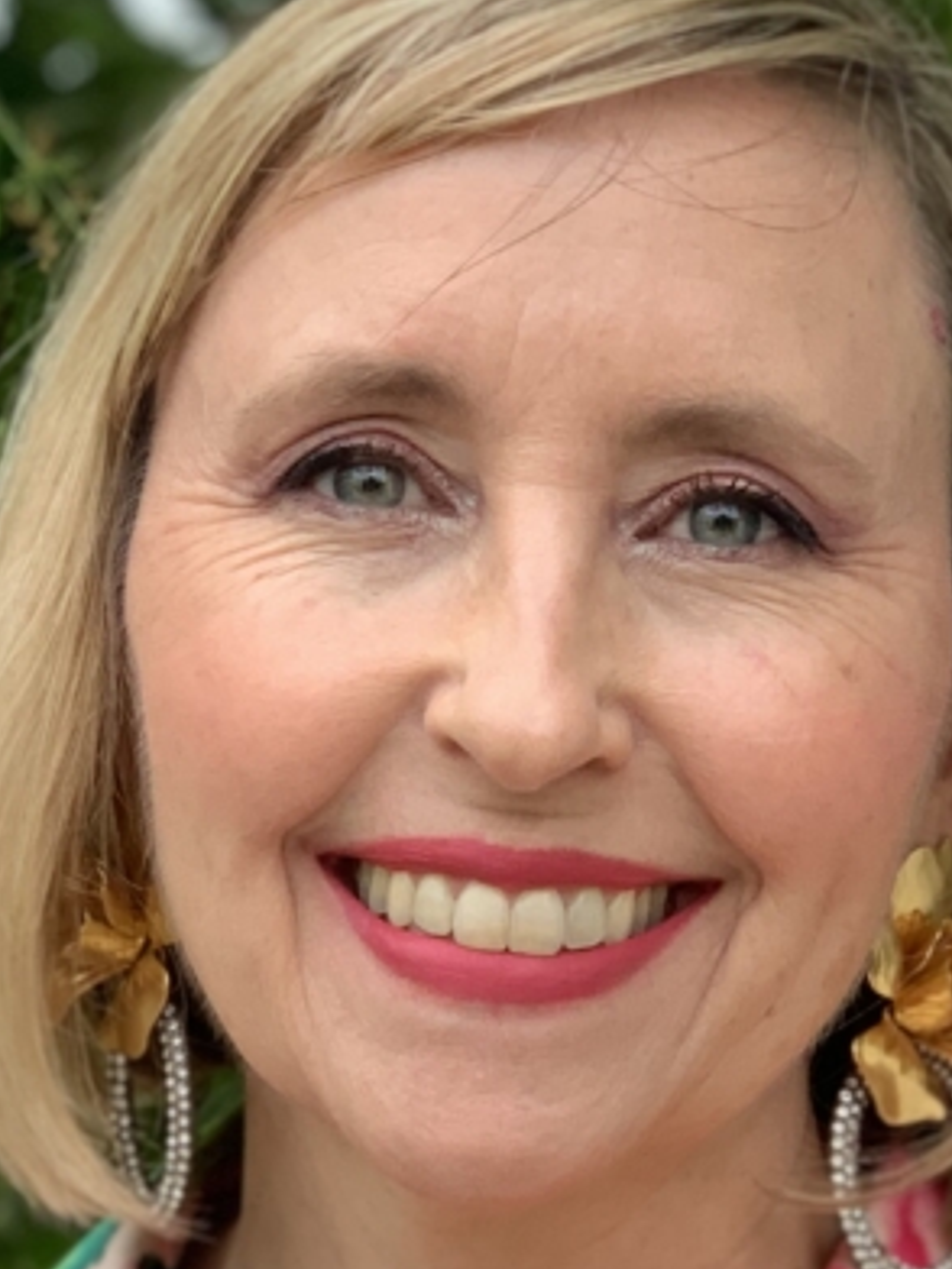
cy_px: 971
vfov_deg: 14.4
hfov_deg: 10.9
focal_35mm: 136
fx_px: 4987
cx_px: 317
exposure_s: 1/122
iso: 64
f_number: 2.4
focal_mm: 6
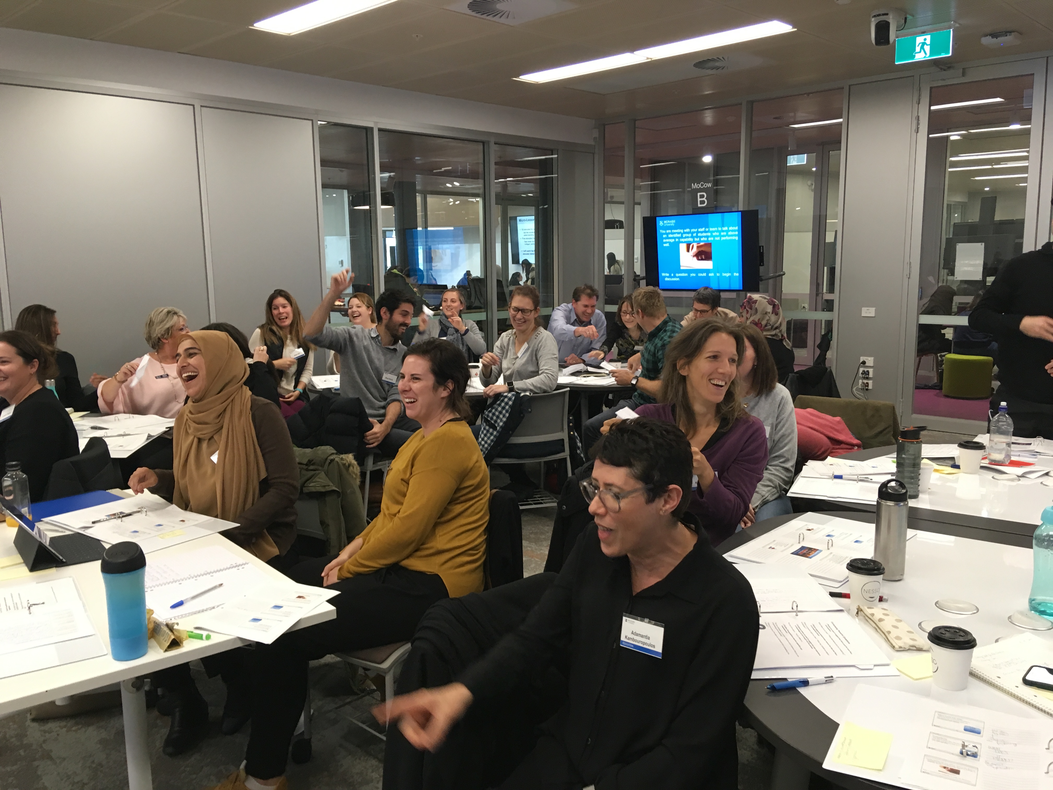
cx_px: 526
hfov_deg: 61.7
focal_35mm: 29
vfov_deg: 48.2
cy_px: 395
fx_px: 882
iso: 125
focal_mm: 4.15
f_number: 2.2
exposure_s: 1/33
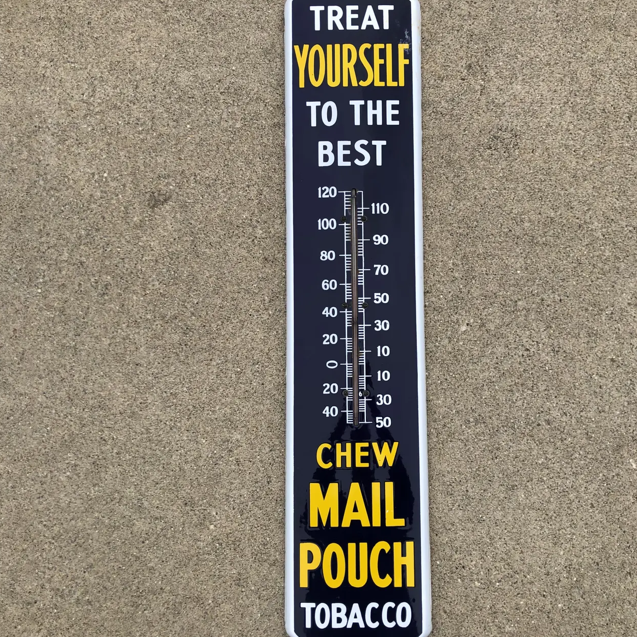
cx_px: 352
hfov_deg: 43.8
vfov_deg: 43.9
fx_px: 791
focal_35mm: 38
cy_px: 322
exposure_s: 1/1230
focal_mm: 3.99
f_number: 1.8
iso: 20
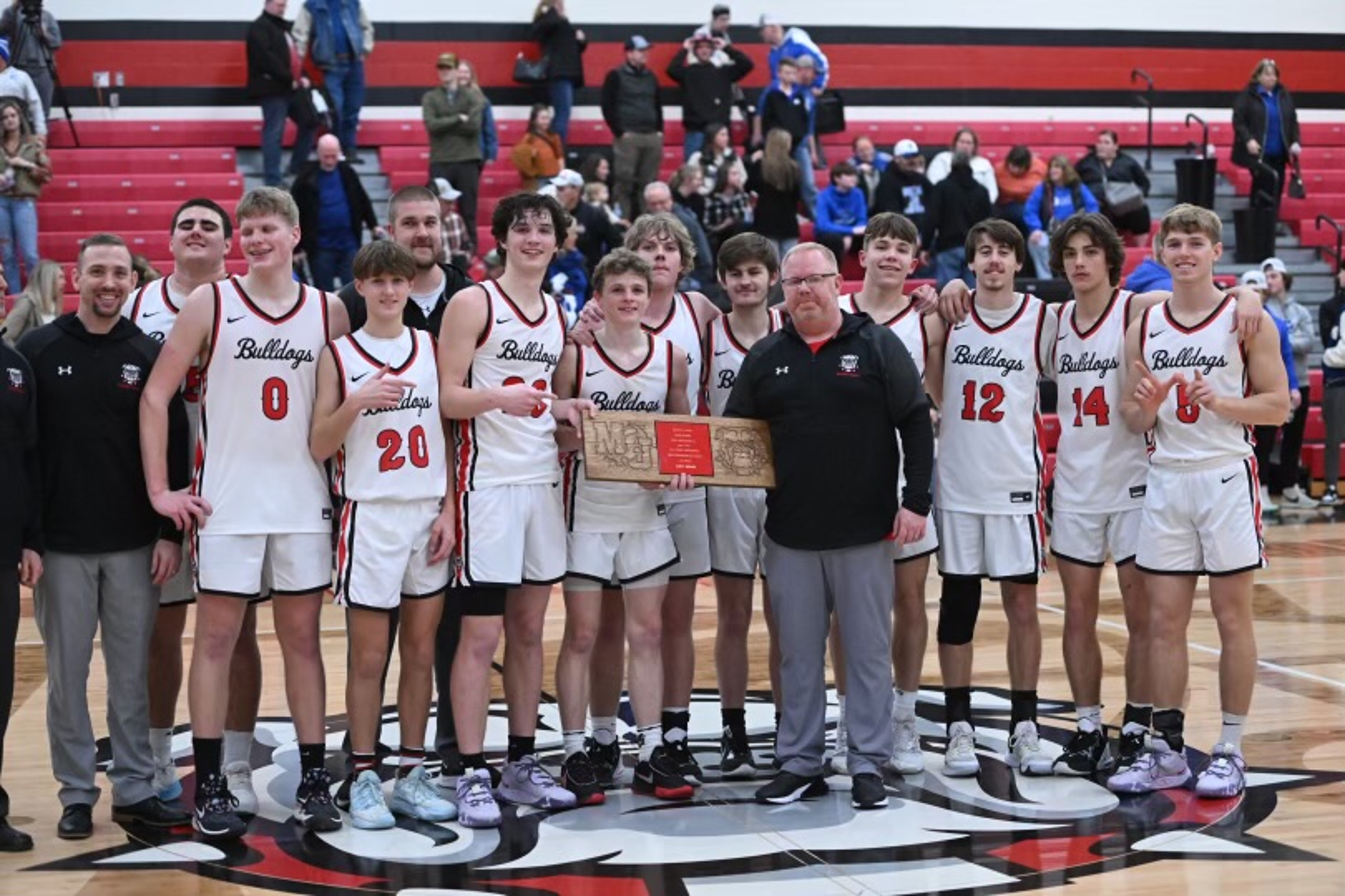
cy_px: 448
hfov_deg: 28.8
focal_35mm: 70
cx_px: 672
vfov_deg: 19.5
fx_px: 2615
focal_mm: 70
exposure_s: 1/800
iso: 8000
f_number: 2.8
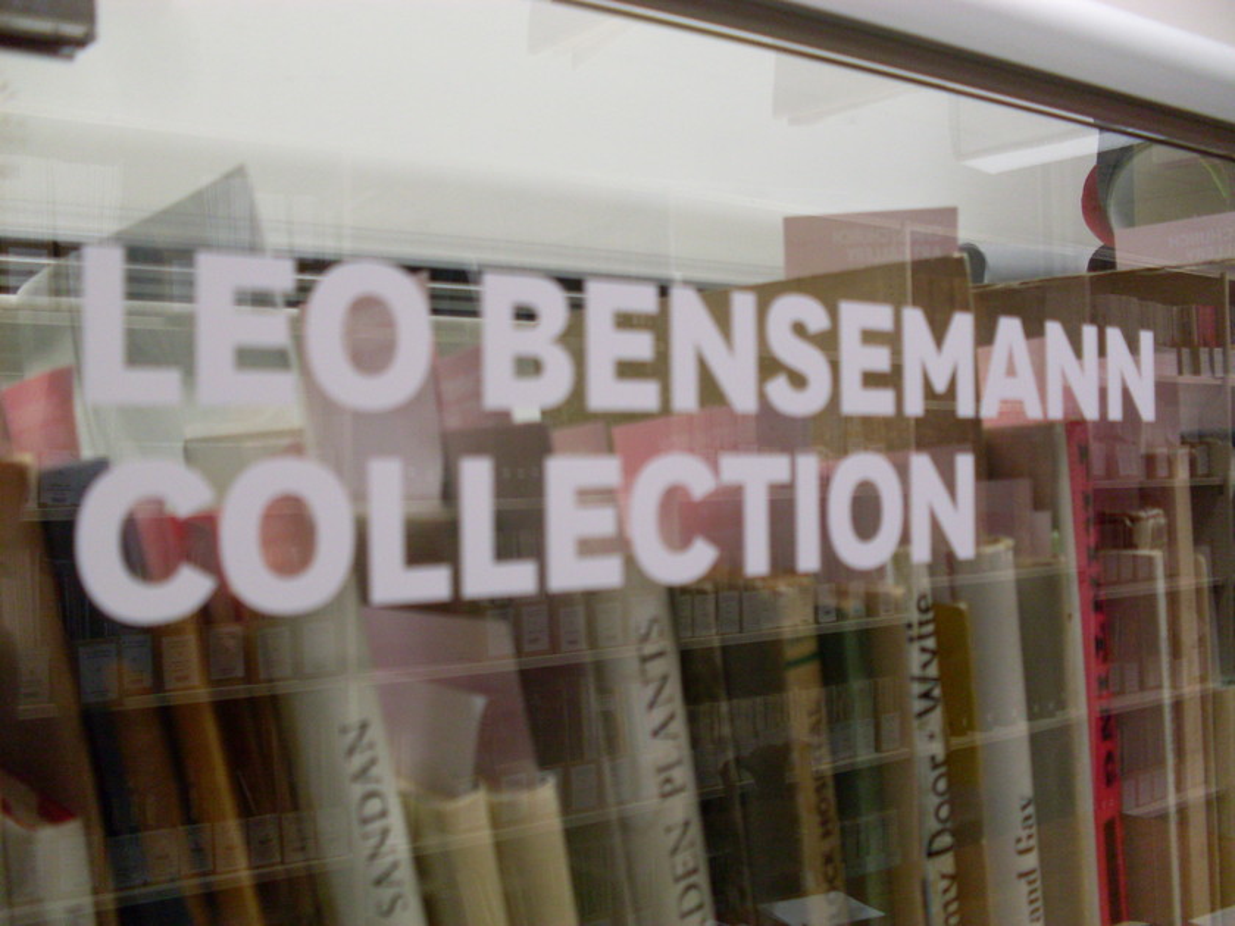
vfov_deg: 37.7
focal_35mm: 38
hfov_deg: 49.0
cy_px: 463
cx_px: 618
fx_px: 1356
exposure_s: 1/45
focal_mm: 6.3
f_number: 2.8
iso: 200
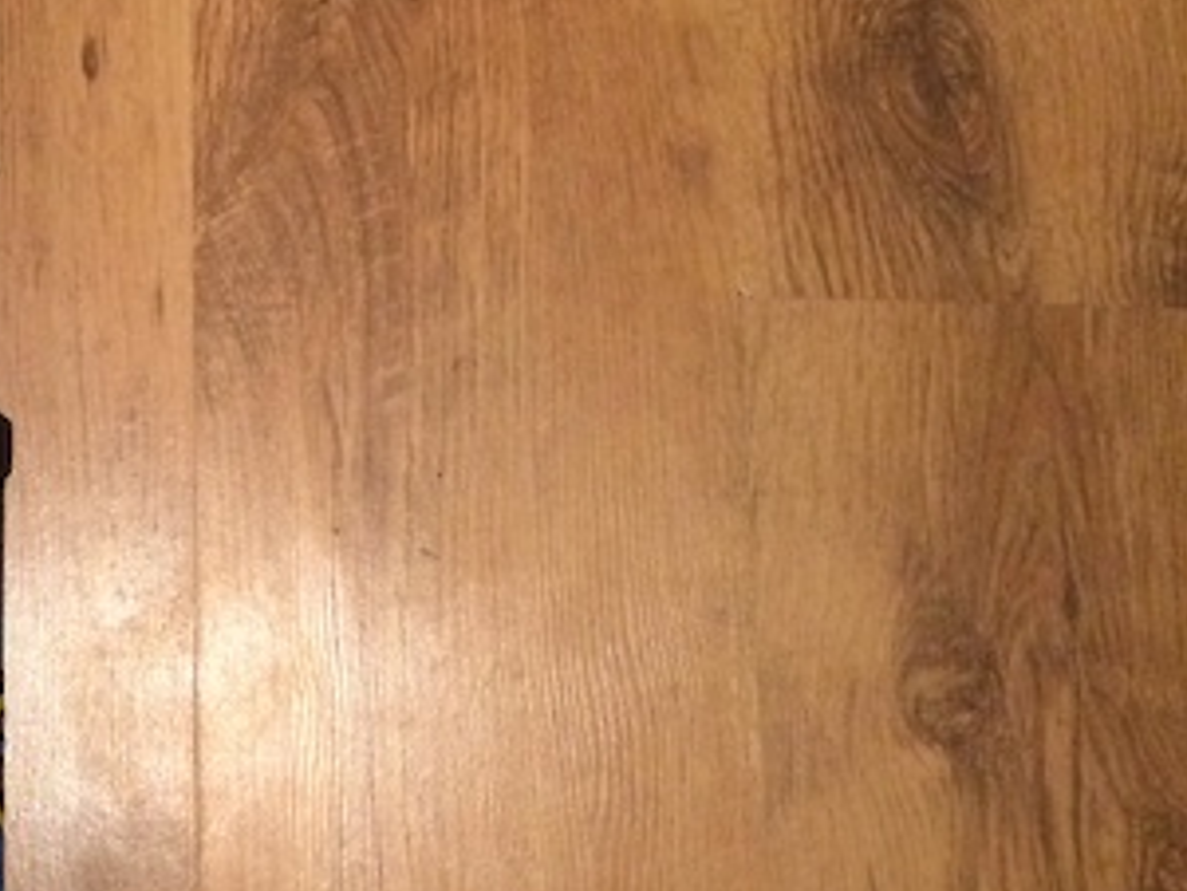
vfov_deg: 19.1
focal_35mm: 77
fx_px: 2641
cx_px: -383
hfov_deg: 22.5
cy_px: 477
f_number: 2.2
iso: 250
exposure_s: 1/17
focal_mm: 4.15
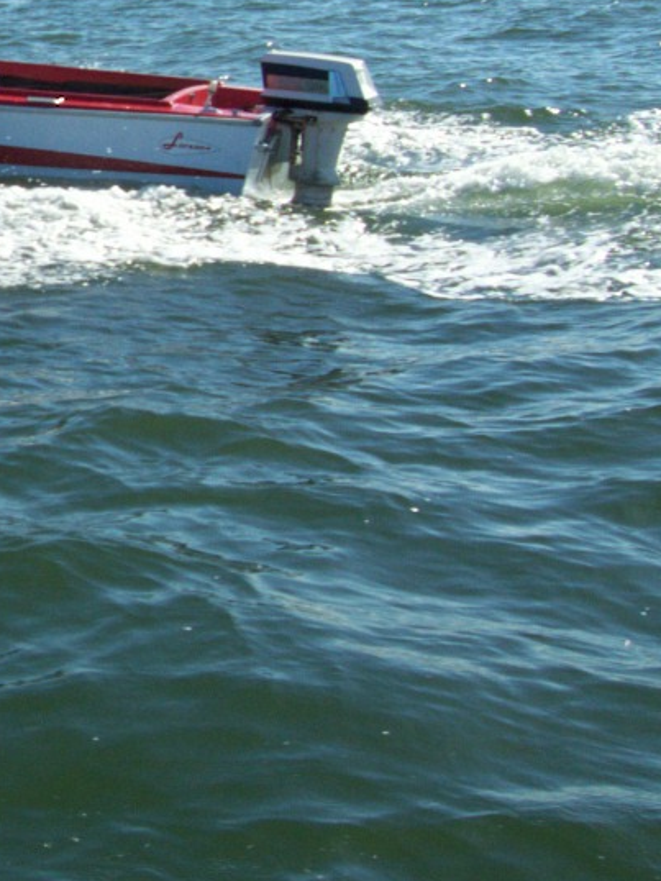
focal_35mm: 77
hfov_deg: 17.6
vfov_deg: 24.9
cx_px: -254
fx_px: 1960
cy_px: 185
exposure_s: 1/603
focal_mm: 5.6
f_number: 5.1
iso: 80
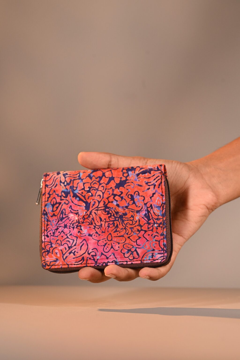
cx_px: 120
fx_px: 900
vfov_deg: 22.6
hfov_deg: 15.2
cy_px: 180
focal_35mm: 90
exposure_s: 1/125
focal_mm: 90
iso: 640
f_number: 8
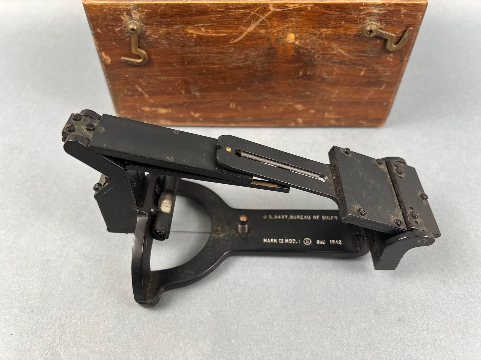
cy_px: 180
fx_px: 361
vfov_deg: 53.1
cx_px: 240
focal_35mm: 26
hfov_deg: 67.3
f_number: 1.5
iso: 100
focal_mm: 5.7
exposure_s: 1/120
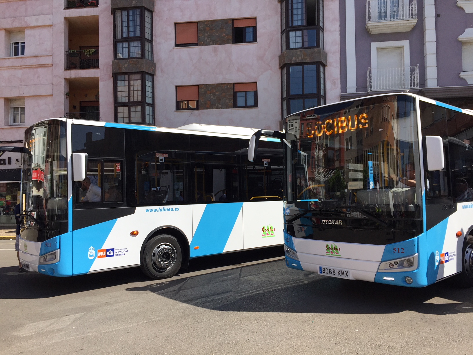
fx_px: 396
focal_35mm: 29
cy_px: 178
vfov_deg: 48.2
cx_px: 236
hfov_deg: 61.7
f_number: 2.2
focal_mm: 4.15
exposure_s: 1/1883
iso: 32
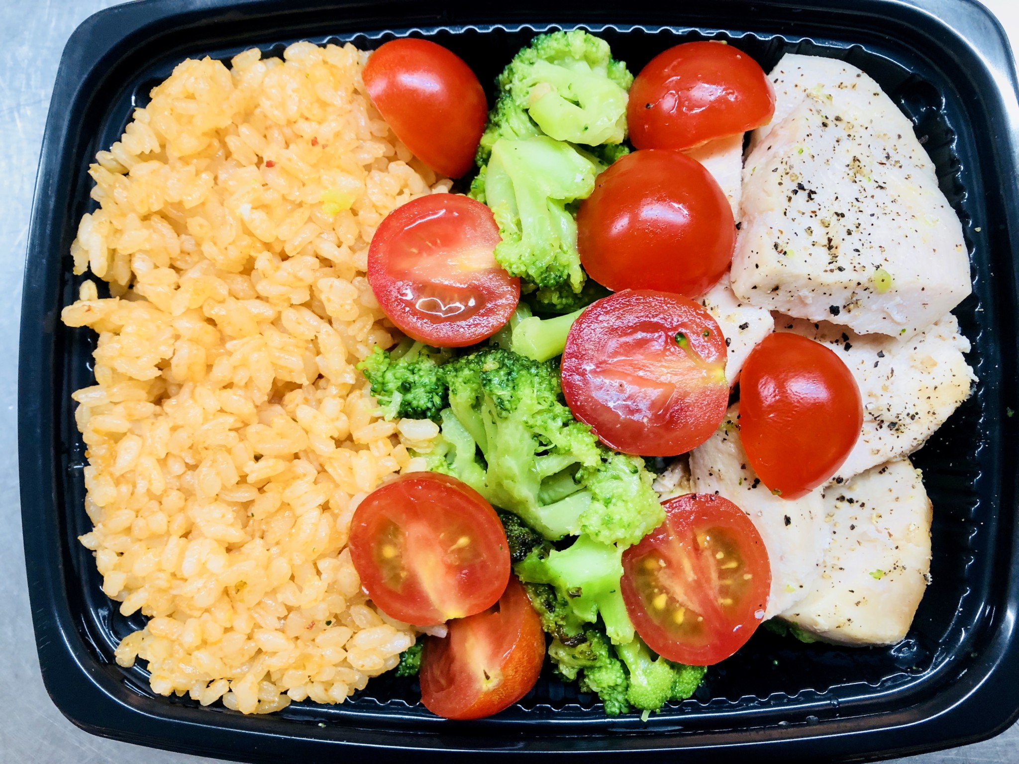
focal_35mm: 28
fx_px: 824
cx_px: 510
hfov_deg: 63.4
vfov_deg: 49.7
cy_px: 382
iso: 40
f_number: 1.8
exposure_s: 1/30
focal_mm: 3.99
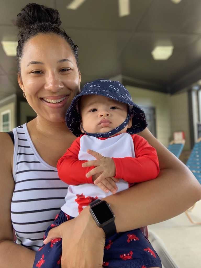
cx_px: 100
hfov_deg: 44.2
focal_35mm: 32
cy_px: 134
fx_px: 248
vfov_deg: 56.8
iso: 50
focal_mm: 2.87
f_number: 2.2
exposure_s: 1/121
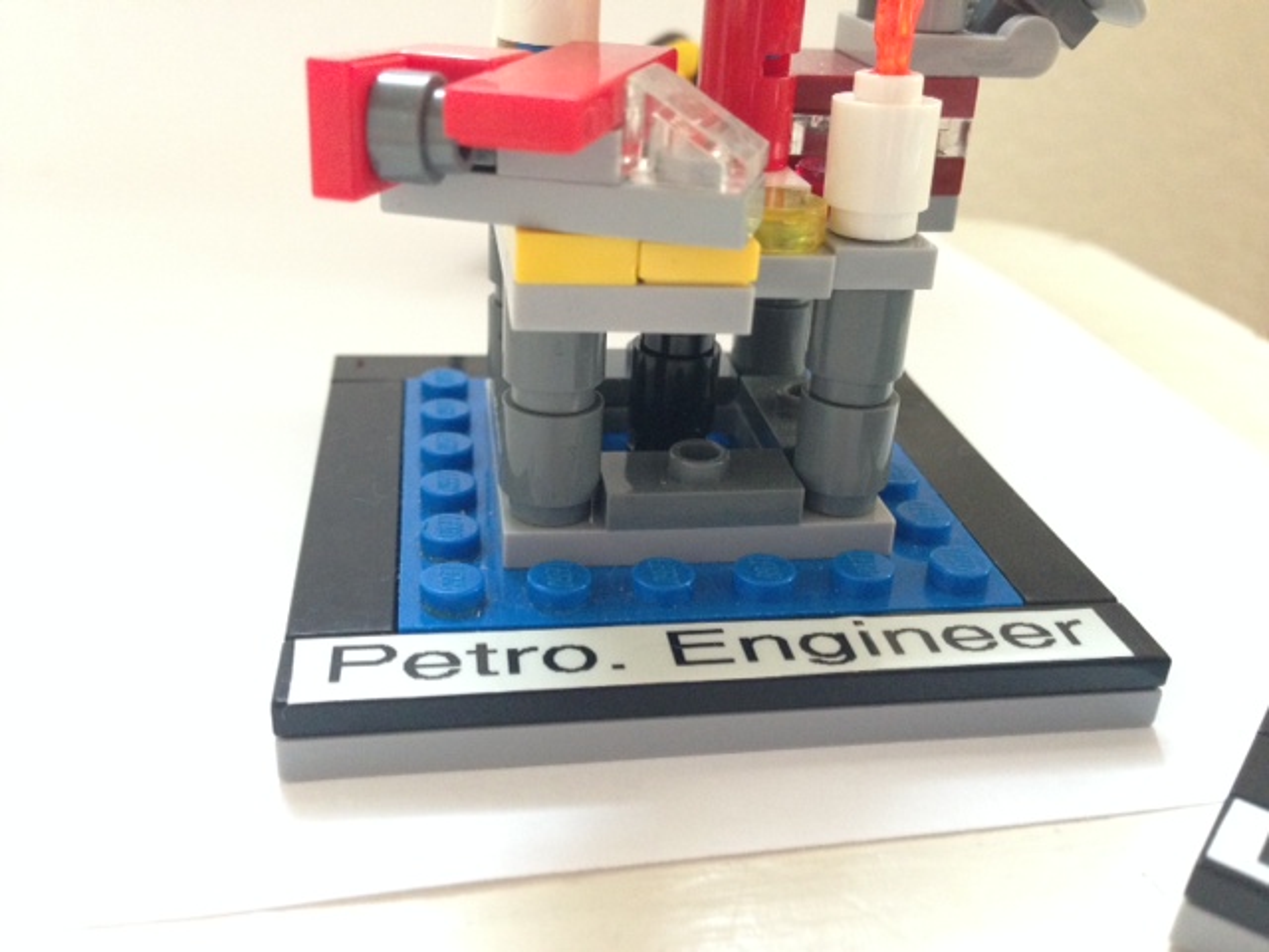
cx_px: 634
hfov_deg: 55.4
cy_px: 476
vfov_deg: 42.9
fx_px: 1210
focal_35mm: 33
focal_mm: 4.12
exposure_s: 1/20
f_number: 2.4
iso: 320
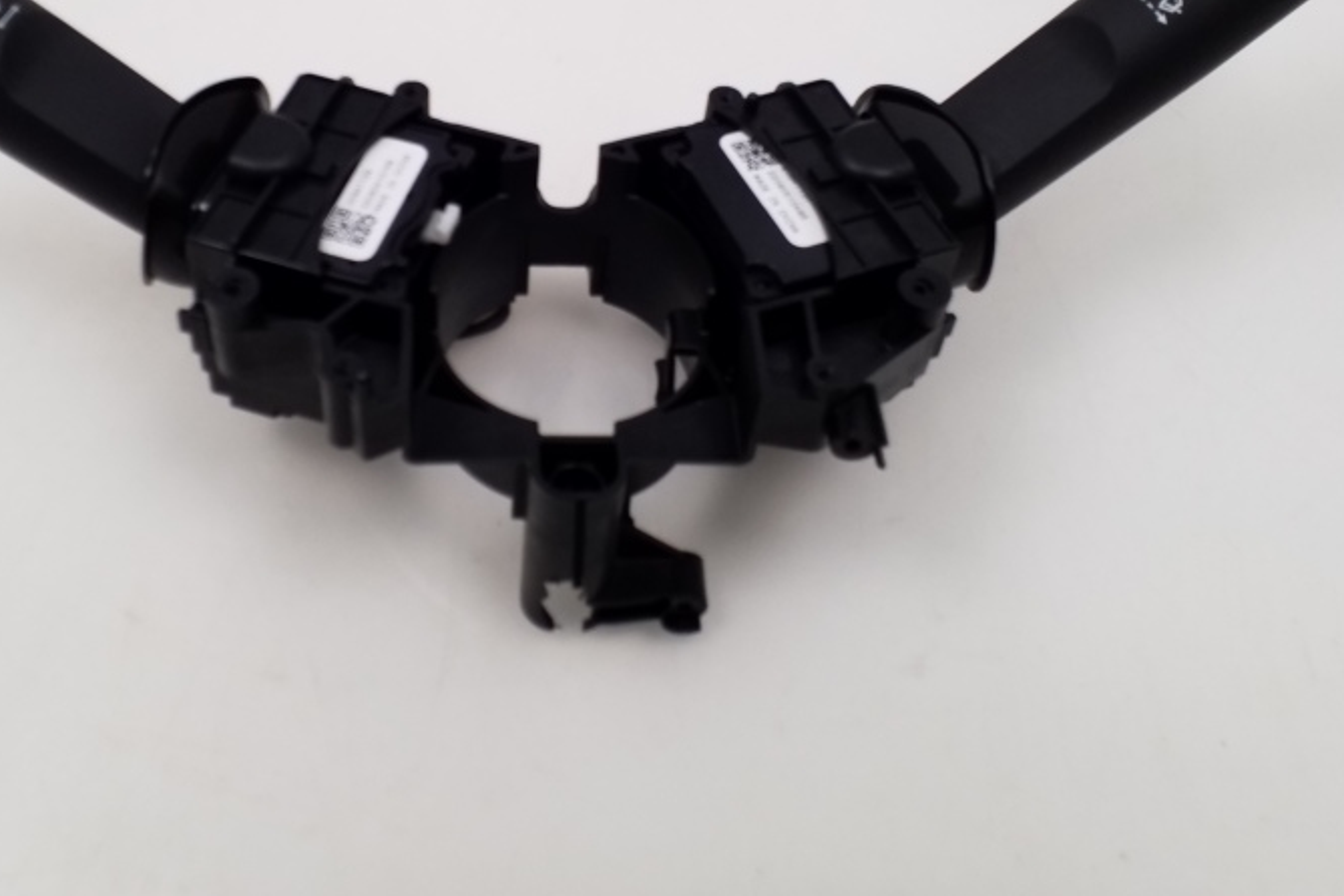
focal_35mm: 43
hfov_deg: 45.2
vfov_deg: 30.1
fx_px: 1605
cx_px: 548
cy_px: 127
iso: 50
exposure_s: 1/50
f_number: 1.9
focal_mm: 3.6
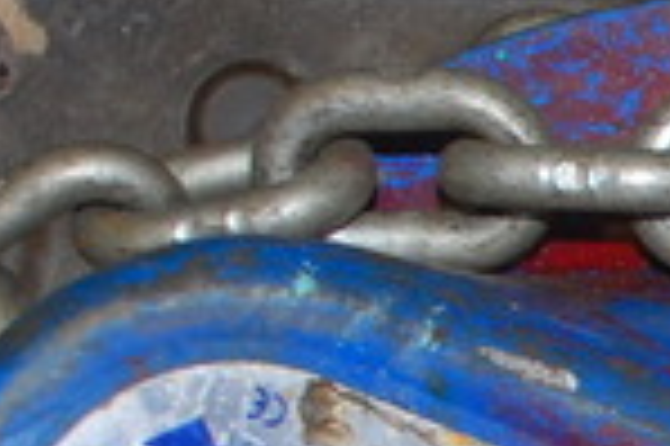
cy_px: 818
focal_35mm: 320
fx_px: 5957
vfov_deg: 4.2
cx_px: 1452
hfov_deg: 6.2
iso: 200
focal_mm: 31
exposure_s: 1/60
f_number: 5
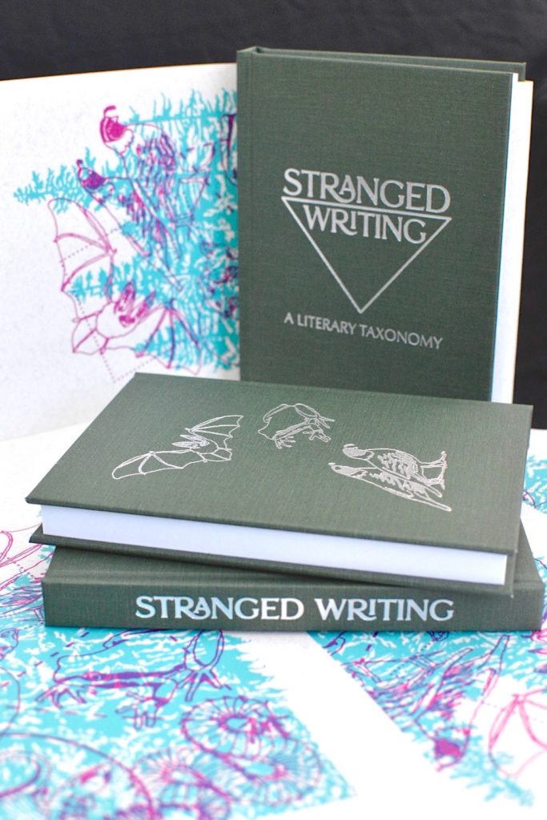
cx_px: 274
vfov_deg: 37.8
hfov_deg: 25.8
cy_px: 410
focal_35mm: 52
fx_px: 1196
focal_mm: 35
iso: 2000
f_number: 4.5
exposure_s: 1/2500
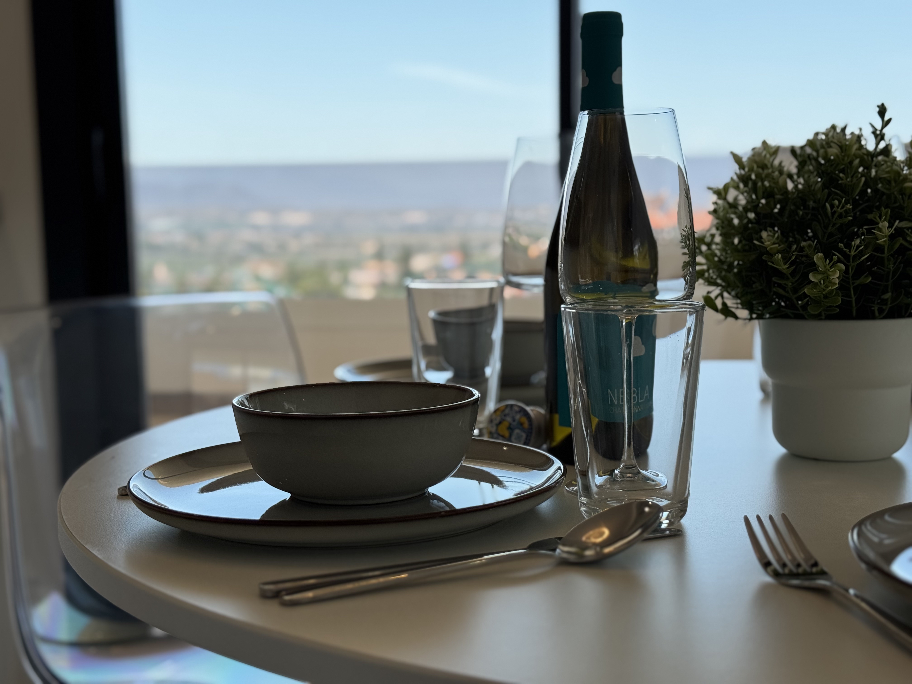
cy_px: 342
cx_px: 456
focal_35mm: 48
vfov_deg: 30.3
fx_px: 1265
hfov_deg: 39.7
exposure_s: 1/1094
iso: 64
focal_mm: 6.76
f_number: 1.78
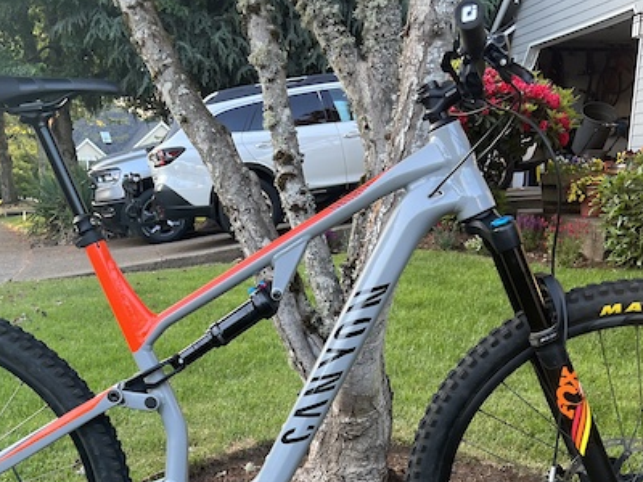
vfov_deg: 27.0
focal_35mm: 52
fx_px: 966
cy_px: 442
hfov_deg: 36.7
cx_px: 270
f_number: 1.5
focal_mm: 5.7
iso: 64
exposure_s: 1/121
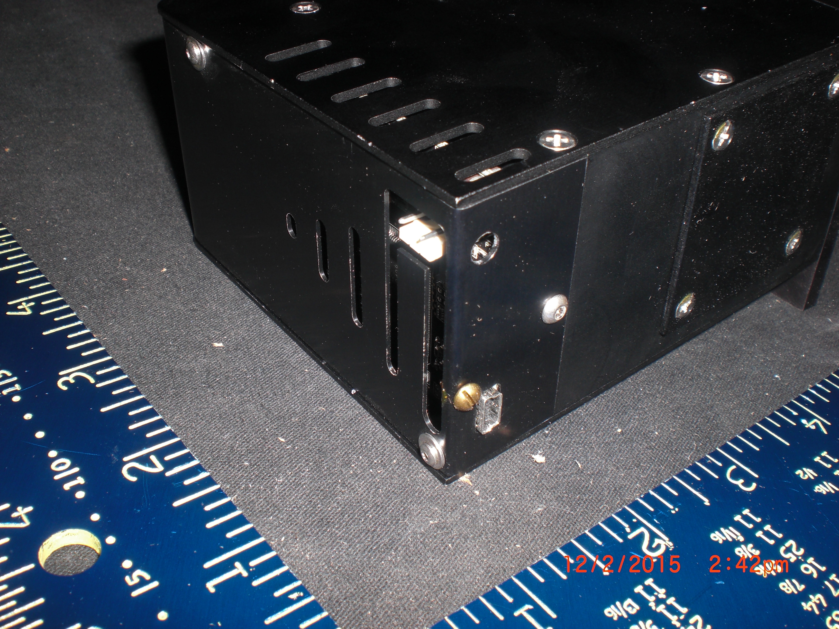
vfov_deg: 37.7
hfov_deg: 49.0
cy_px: 314
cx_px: 420
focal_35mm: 38
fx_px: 921
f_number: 5.6
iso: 64
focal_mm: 6.3
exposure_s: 1/60
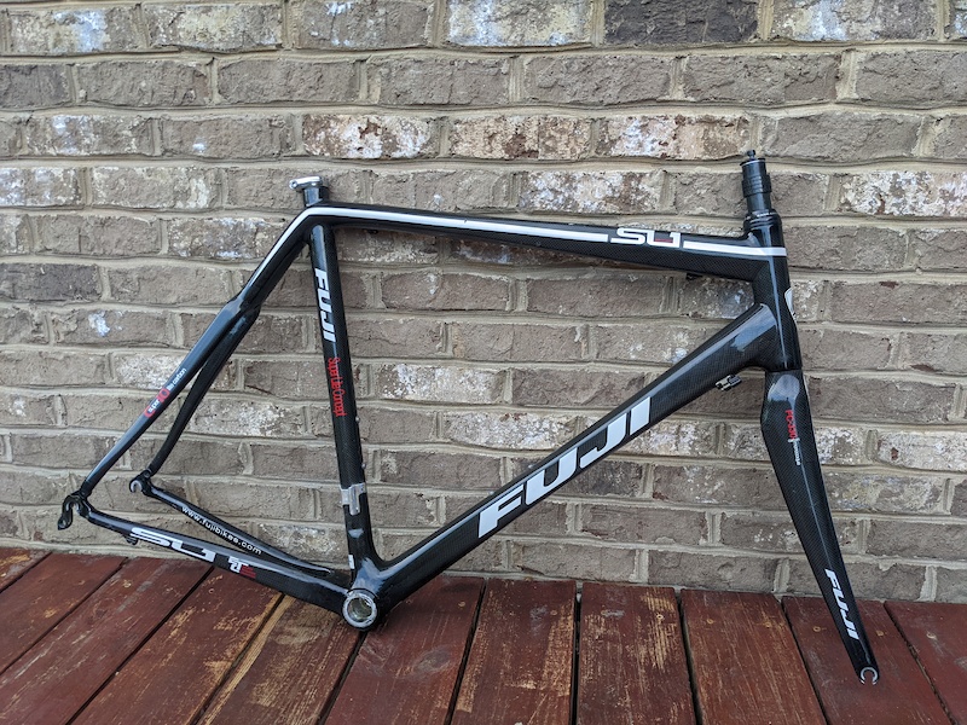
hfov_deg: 65.3
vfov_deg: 51.4
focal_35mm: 27
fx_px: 754
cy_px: 362
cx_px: 484
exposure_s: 1/120
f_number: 1.73
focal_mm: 4.38
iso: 57
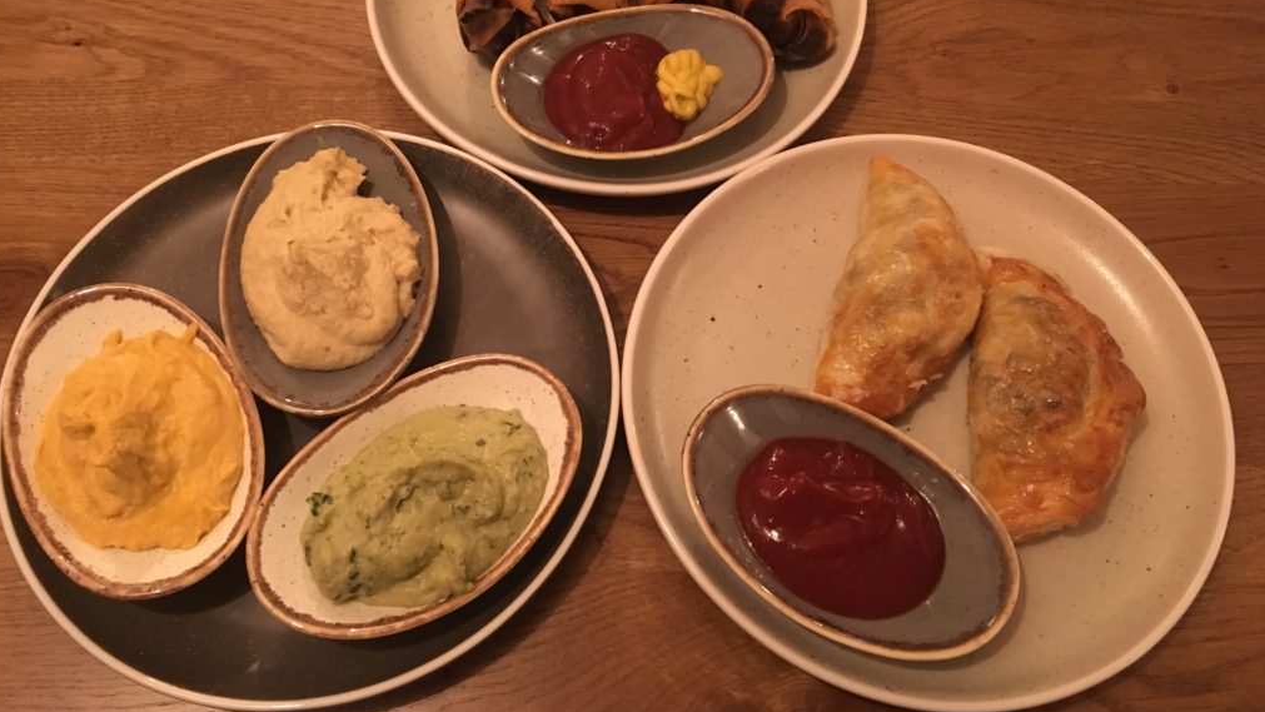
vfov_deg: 36.5
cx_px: 626
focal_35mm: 32
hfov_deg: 61.0
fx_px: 1074
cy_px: 264
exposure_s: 1/17
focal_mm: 4.15
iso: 500
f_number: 2.2
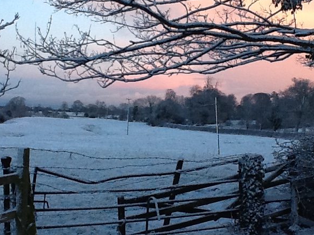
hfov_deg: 27.0
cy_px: 80
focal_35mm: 72
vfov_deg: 20.4
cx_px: 164
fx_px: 653
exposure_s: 1/120
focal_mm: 2.03
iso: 64
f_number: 2.4
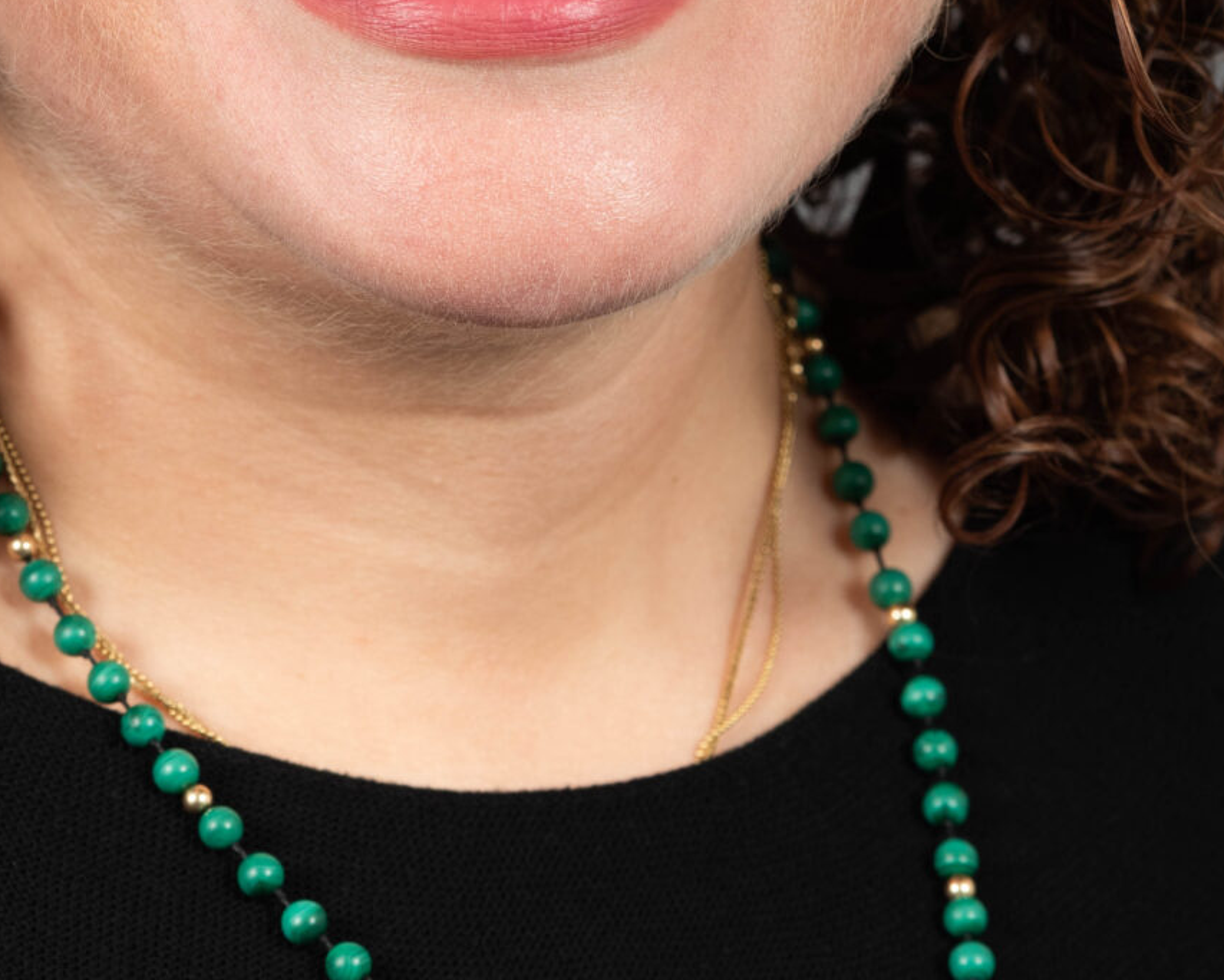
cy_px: -7
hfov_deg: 5.5
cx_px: 370
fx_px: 12756
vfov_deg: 4.4
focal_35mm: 352
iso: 160
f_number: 6.3
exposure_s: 1/320
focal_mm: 125
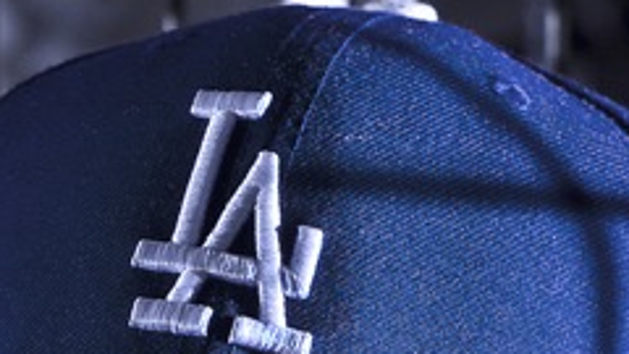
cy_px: 1049
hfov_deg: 7.7
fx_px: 4653
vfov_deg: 4.2
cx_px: 157
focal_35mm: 279
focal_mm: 50
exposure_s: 1/80
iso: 100
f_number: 5
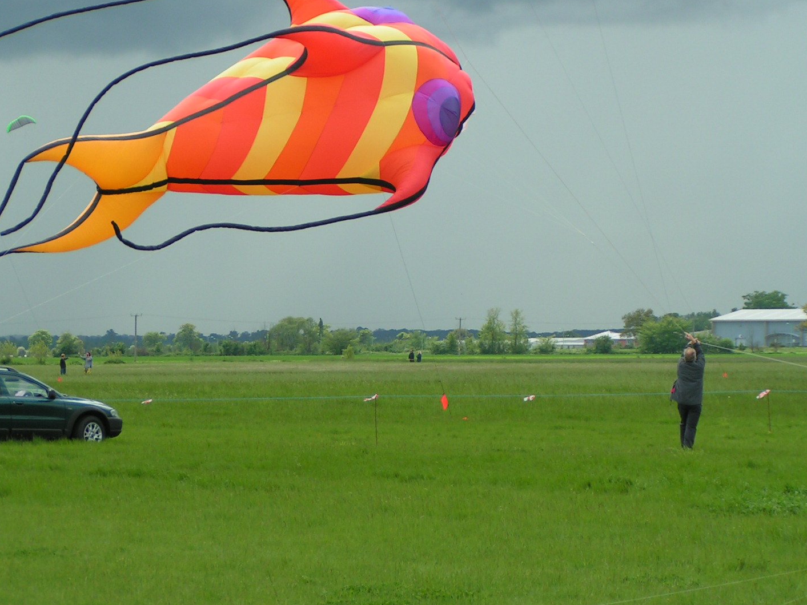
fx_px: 3590
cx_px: 369
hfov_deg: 12.8
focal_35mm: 154
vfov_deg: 9.6
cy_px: 292
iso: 50
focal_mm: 20.9
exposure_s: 1/640
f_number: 3.5
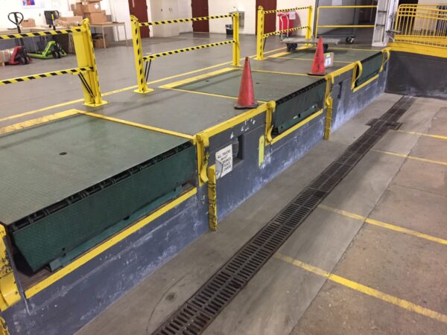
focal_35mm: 29
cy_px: 168
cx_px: 224
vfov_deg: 48.2
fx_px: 374
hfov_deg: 61.7
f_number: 2.2
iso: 250
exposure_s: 1/24
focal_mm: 4.2
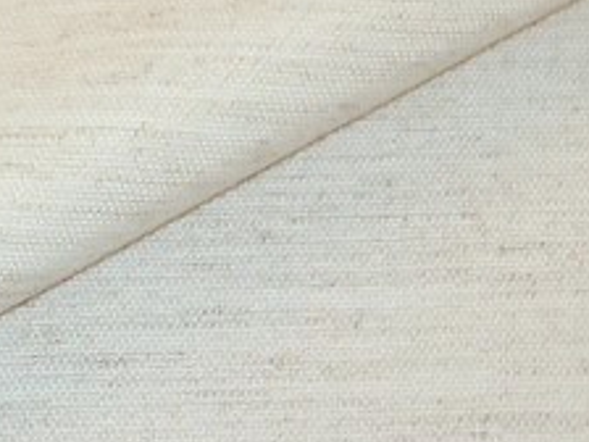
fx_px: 3063
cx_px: 139
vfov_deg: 8.2
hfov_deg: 11.0
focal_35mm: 180
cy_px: 182
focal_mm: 11.2
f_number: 5
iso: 200
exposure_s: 1/60
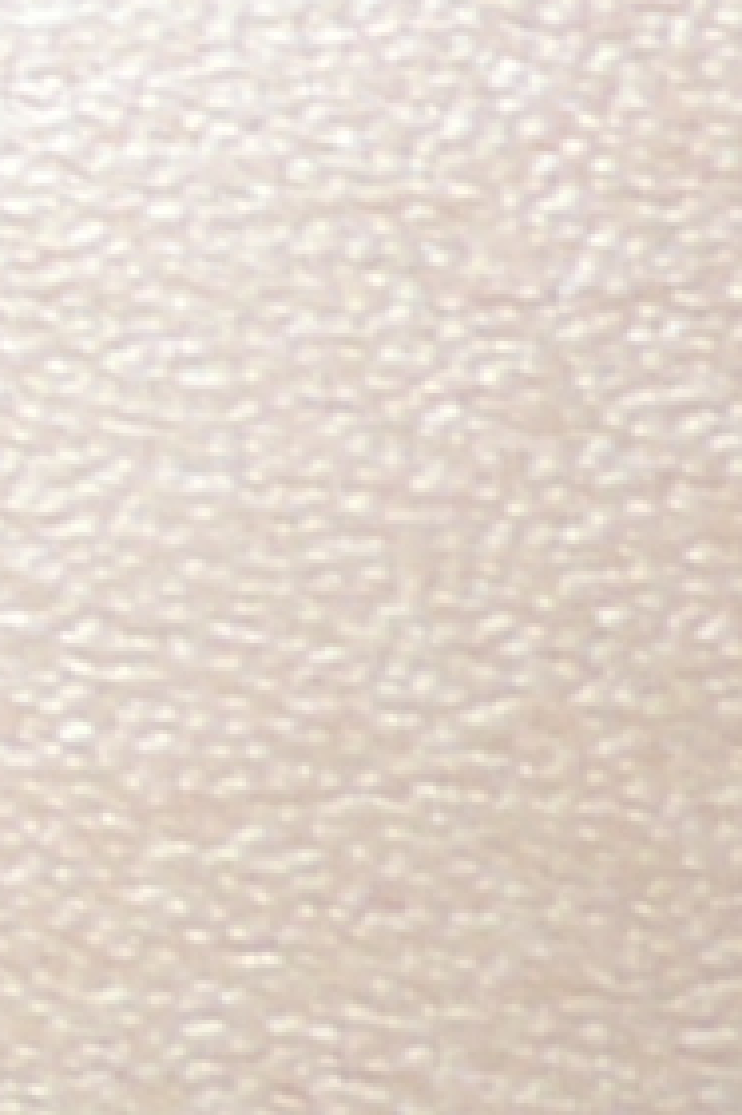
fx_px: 9038
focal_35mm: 292
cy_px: -853
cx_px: -4234
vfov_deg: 6.9
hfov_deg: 3.7
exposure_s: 1/30
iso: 100
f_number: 3.3
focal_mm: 4.6
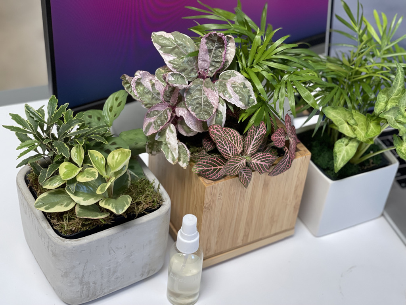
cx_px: 203
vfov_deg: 22.9
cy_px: 152
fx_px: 751
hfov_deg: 30.3
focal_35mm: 64
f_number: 2.2
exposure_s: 1/120
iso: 125
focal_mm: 7.5
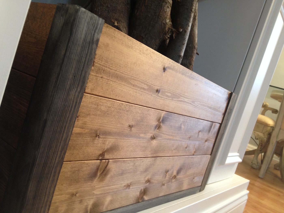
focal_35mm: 35
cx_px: 142
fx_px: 287
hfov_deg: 52.6
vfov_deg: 40.7
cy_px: 106
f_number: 2.4
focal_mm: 4.28
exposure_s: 1/20
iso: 125
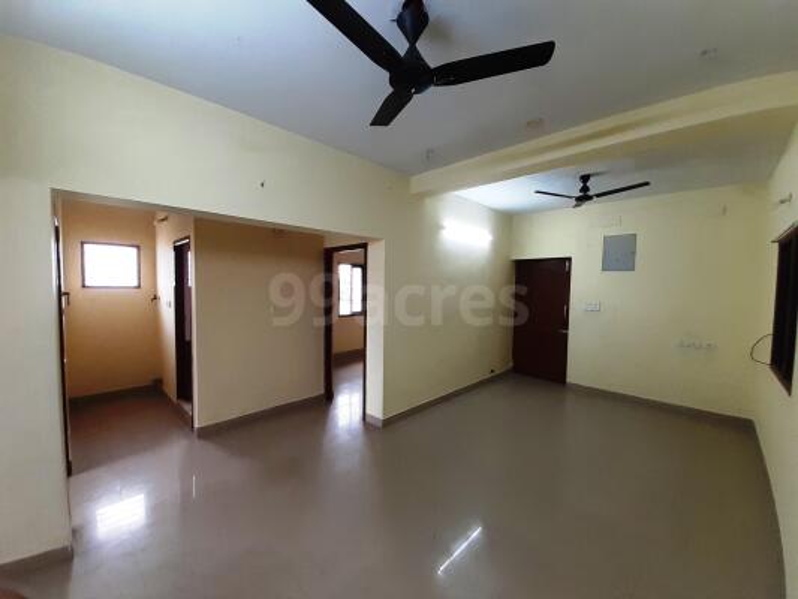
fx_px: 300
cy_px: 300
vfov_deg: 89.9
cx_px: 399
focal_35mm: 13
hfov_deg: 106.2
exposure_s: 1/50
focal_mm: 1.13
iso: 100
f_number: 2.2
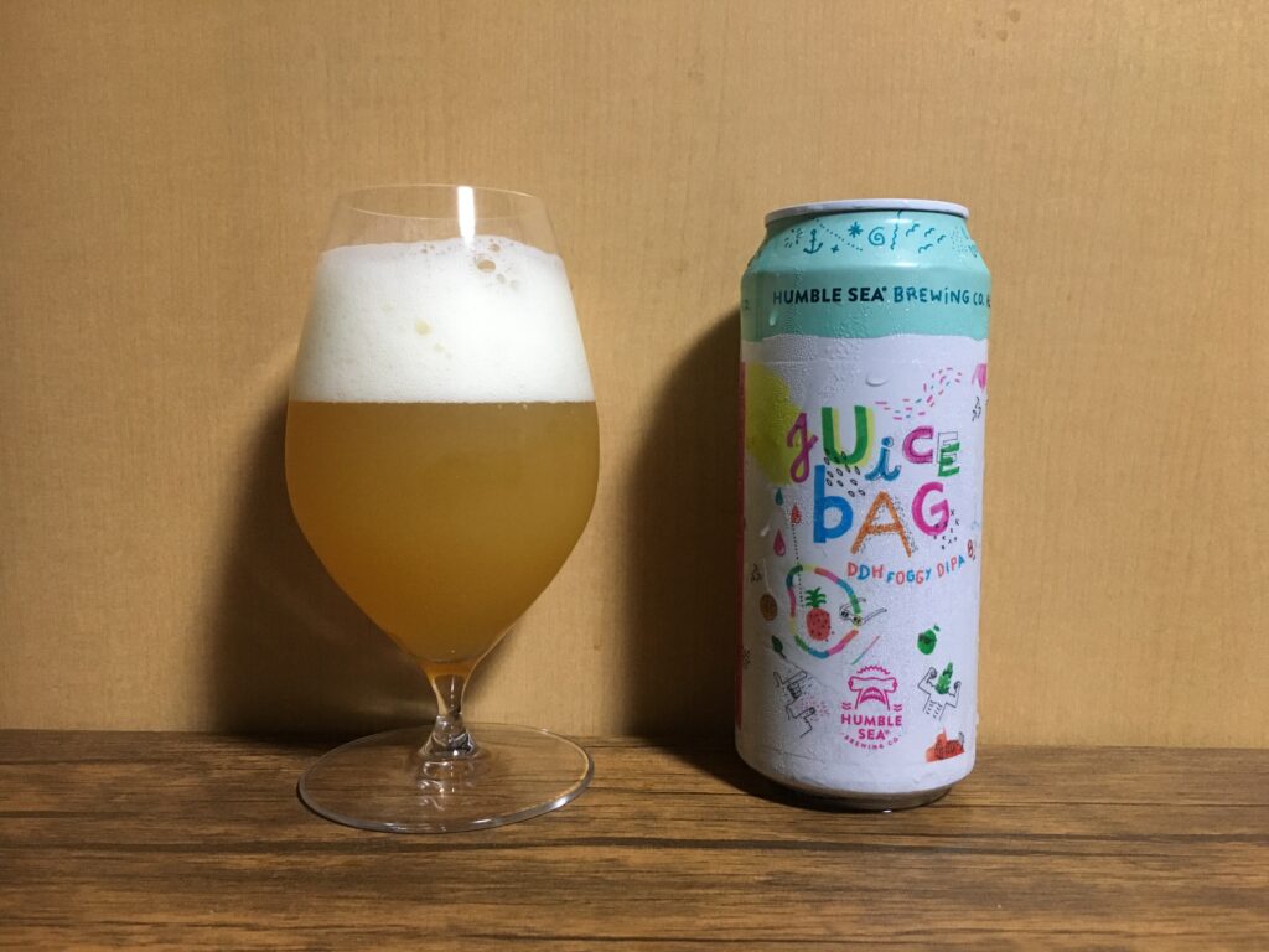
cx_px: 634
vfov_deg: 48.2
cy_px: 476
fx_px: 1063
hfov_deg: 61.7
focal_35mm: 29
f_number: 2.2
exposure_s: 1/20
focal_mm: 4.15
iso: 200
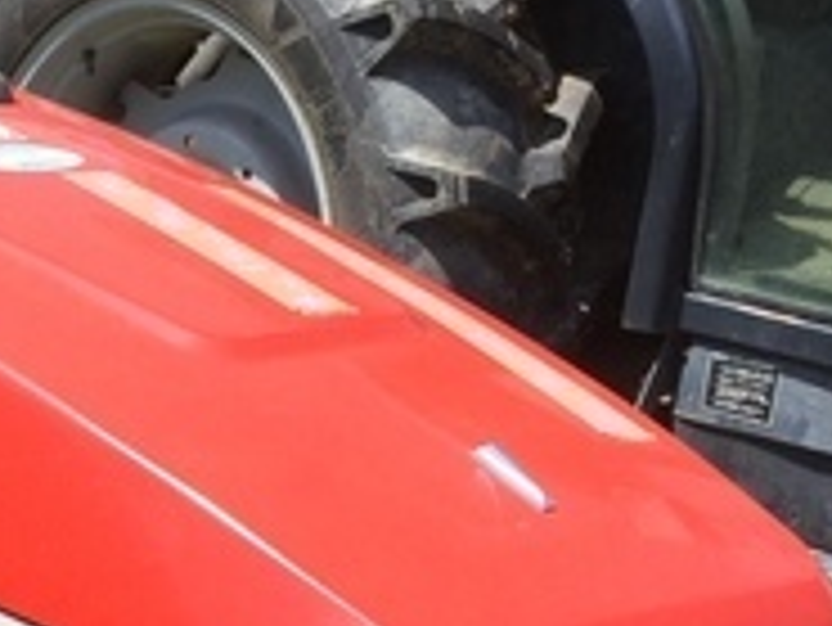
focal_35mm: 107
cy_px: 703
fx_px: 2573
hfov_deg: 17.6
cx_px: -144
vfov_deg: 13.5
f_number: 2.4
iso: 25
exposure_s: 1/721
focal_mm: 3.3
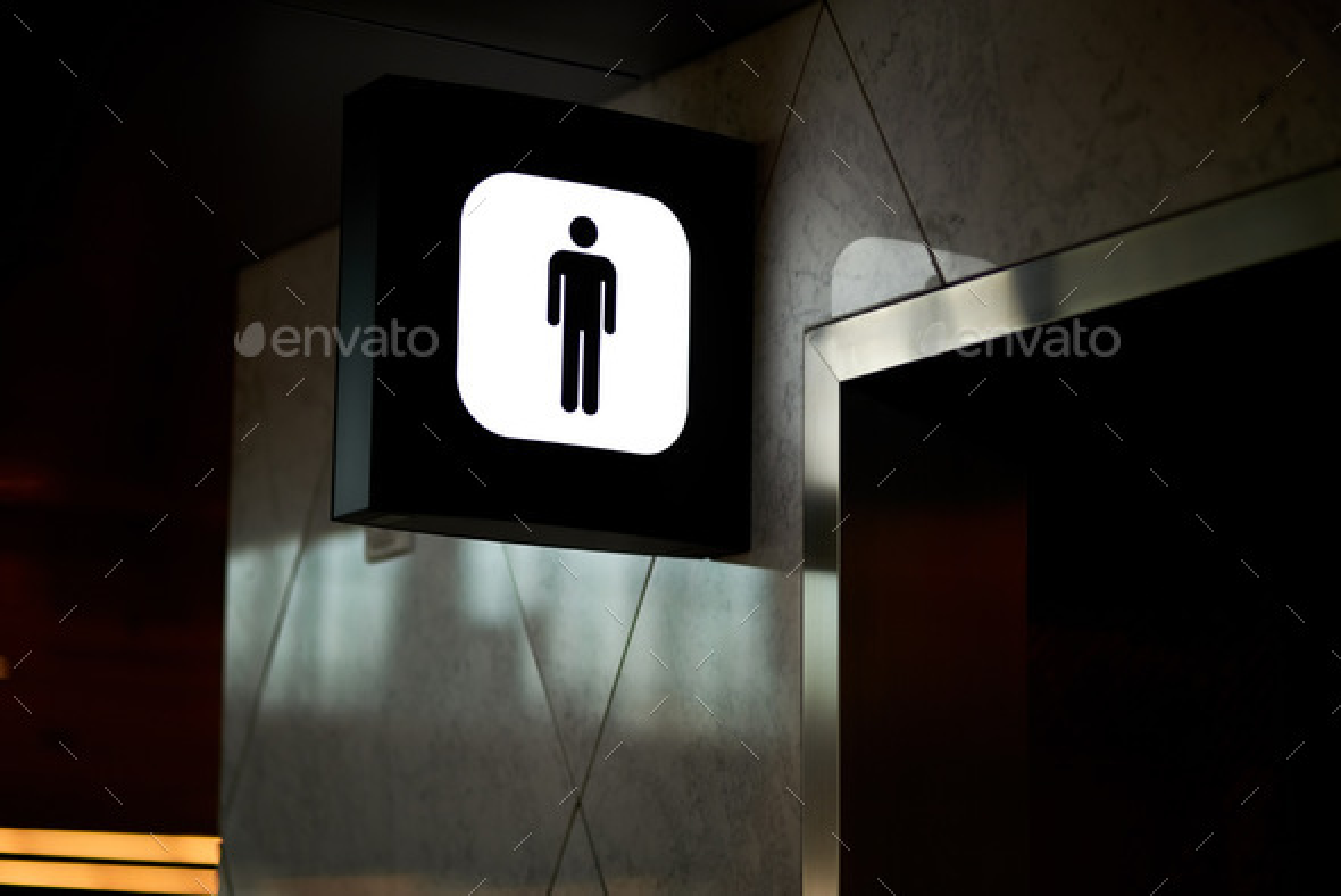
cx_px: 670
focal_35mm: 85
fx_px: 3168
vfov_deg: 16.1
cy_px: 448
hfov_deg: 23.9
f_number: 1.6
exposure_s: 1/500
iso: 320
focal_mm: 85
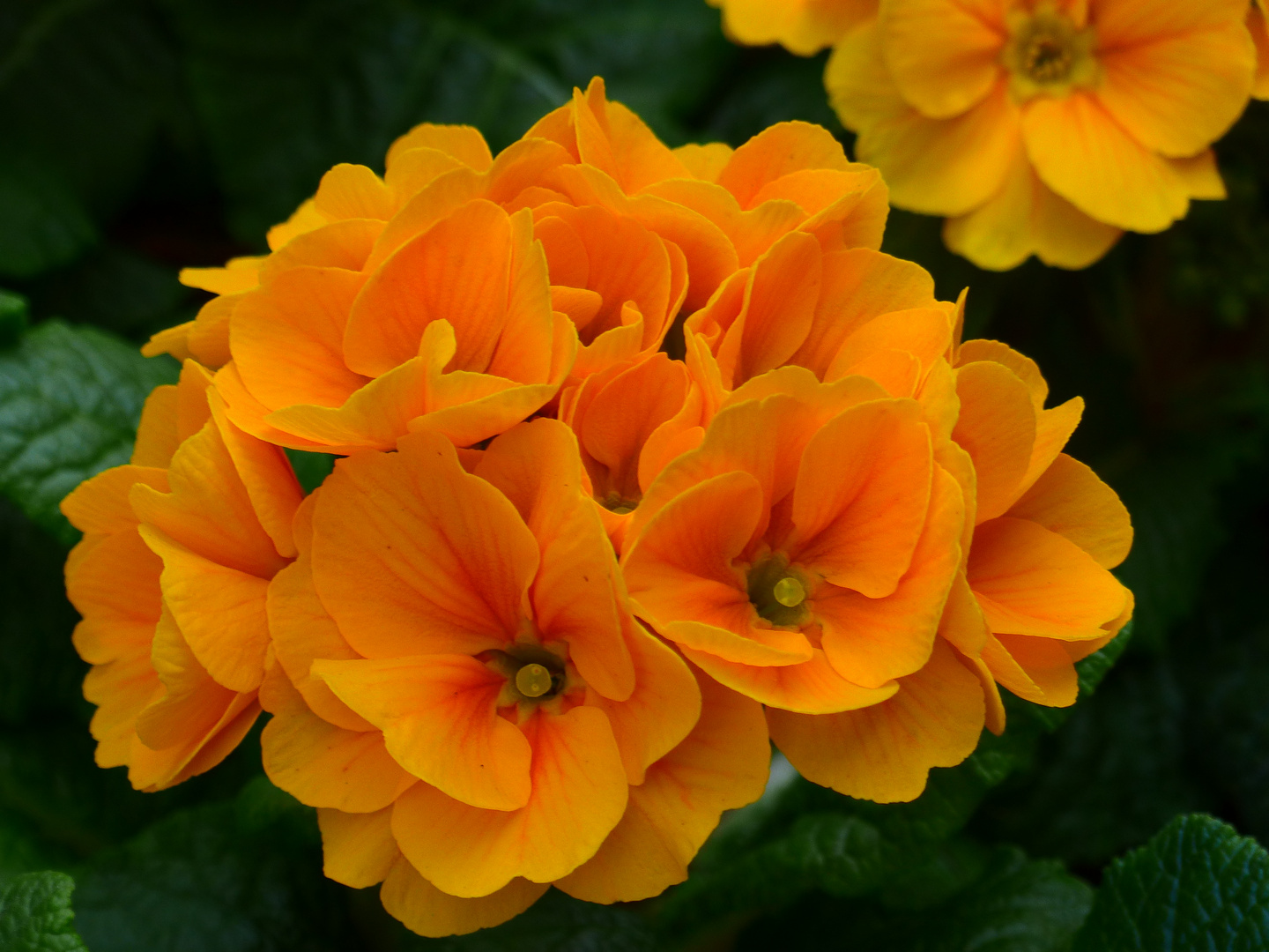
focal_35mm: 529
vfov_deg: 2.8
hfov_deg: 3.7
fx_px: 19393
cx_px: 634
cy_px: 476
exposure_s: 1/125
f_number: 3.5
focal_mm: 95.2
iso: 125
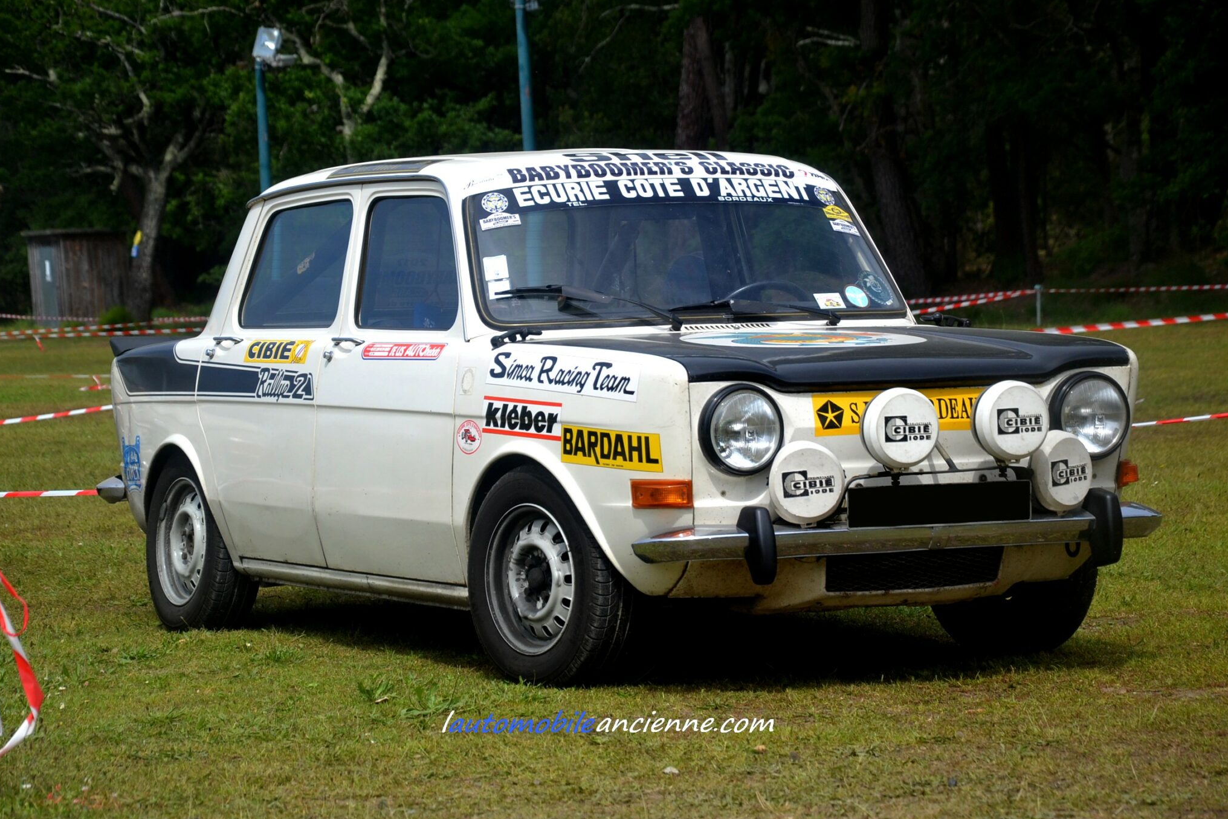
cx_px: 615
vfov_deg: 10.7
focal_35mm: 129
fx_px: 4383
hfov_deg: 15.9
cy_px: 411
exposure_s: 1/1600
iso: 400
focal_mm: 85
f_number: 6.3
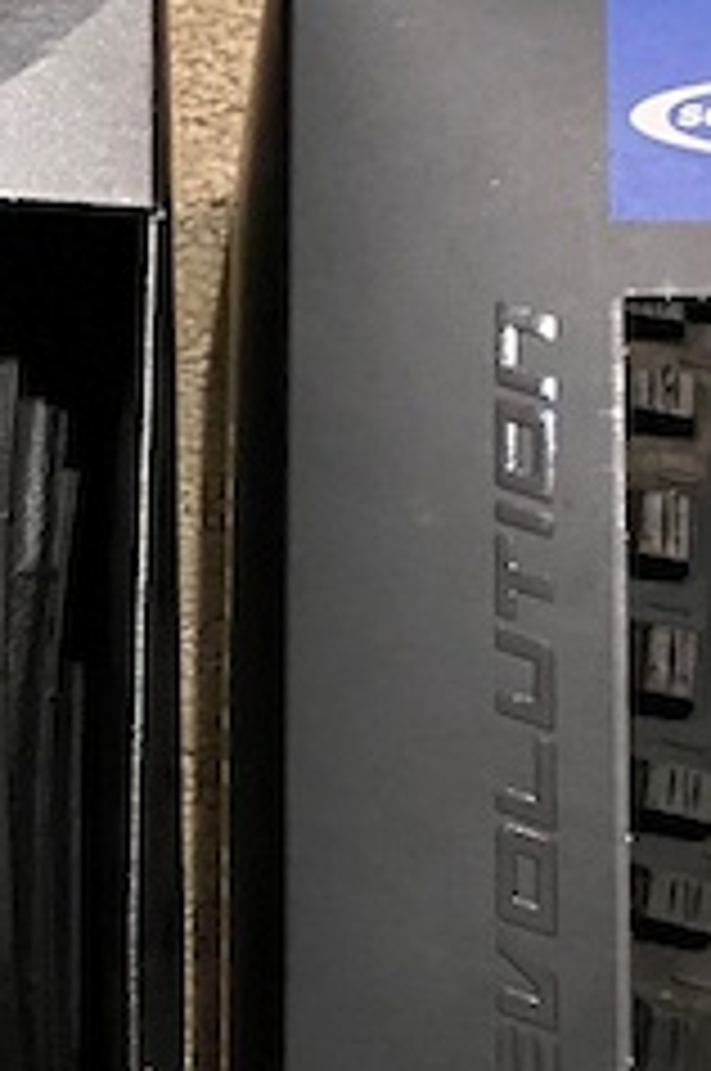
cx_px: 104
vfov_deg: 22.2
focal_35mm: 91
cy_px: 828
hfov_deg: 14.9
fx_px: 2704
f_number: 1.8
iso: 1000
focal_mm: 4.25
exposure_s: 1/30
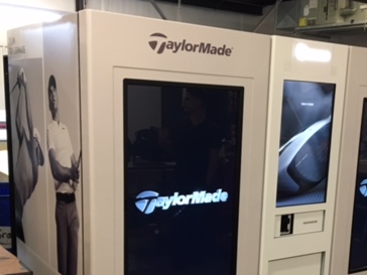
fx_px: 541
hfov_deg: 37.0
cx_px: 250
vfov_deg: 28.0
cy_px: 218
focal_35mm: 51
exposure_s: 1/30
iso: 125
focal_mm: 4.15
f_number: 2.2
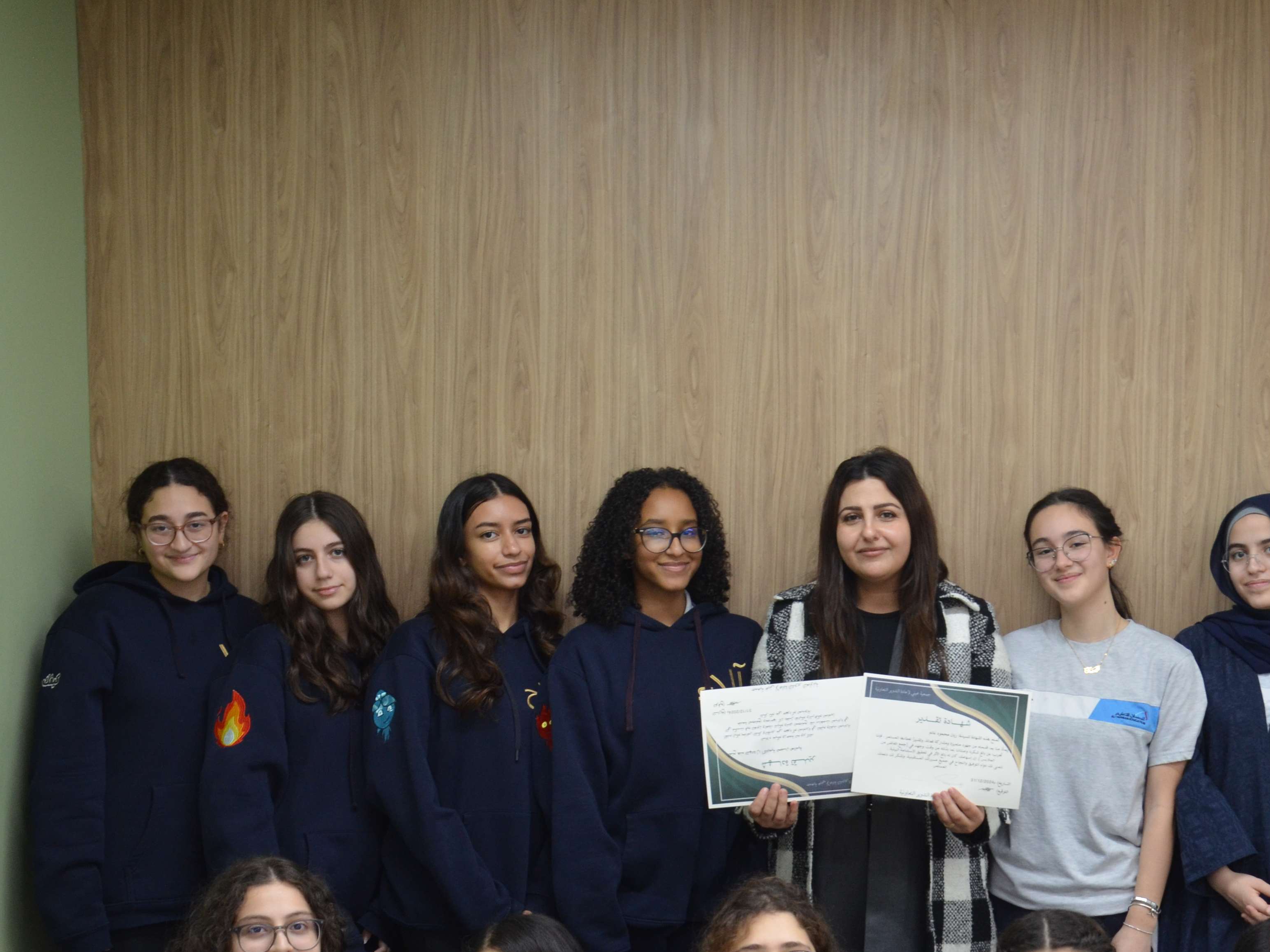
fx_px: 2201
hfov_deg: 31.9
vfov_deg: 24.3
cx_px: 865
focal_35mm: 60
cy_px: 653
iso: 800
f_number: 4
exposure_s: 1/30
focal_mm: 26
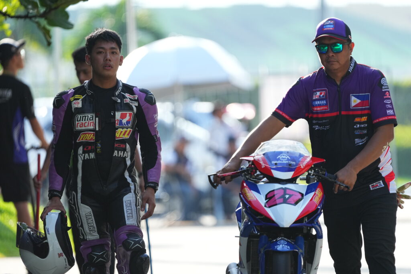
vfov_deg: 2.3
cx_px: 206
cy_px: 137
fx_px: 6850
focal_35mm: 600
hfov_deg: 3.4
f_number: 6.3
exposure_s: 1/640
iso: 800
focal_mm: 600
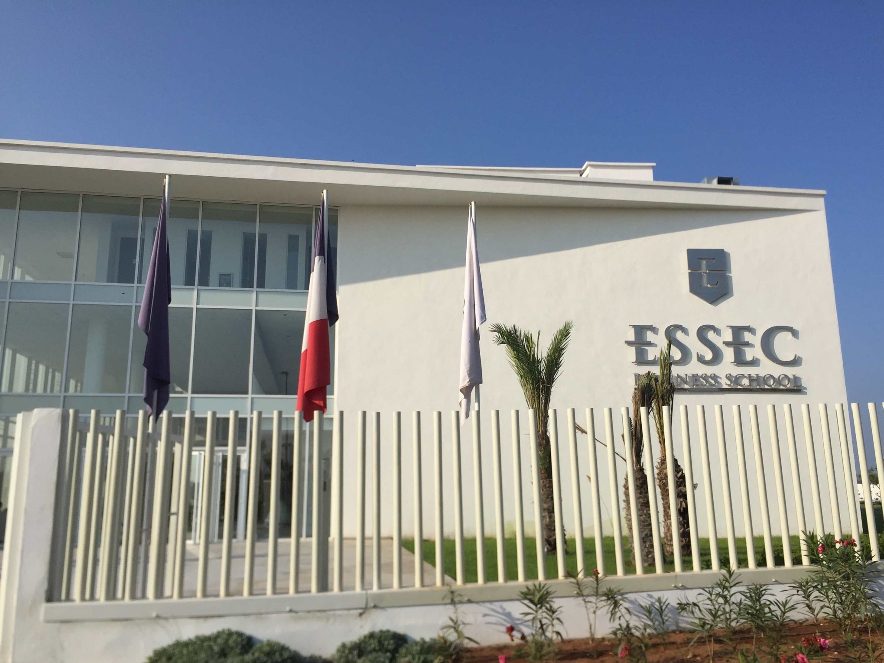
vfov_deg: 48.2
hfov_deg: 61.6
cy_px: 332
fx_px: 741
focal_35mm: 29
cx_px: 442
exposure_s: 1/3049
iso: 32
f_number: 2.2
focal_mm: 4.15
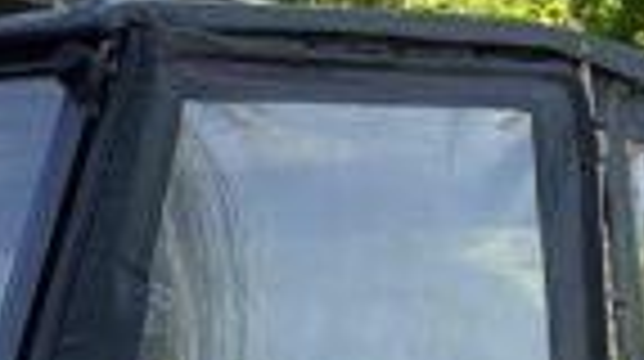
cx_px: -405
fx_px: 3462
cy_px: 788
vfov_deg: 5.8
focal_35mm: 203
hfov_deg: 10.2
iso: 32
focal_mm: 4.2
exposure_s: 1/629
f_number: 1.6
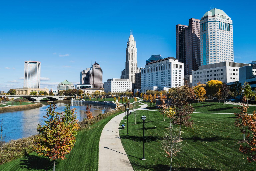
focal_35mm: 32
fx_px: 224
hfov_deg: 59.5
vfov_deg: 41.7
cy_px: 86
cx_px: 128
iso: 100
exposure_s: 1/100
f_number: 14
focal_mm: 21
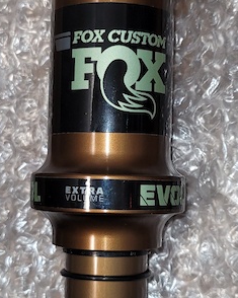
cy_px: 160
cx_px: 111
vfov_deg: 27.5
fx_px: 608
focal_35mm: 69
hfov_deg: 22.2
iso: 100
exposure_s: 1/40
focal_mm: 5.4
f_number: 1.8
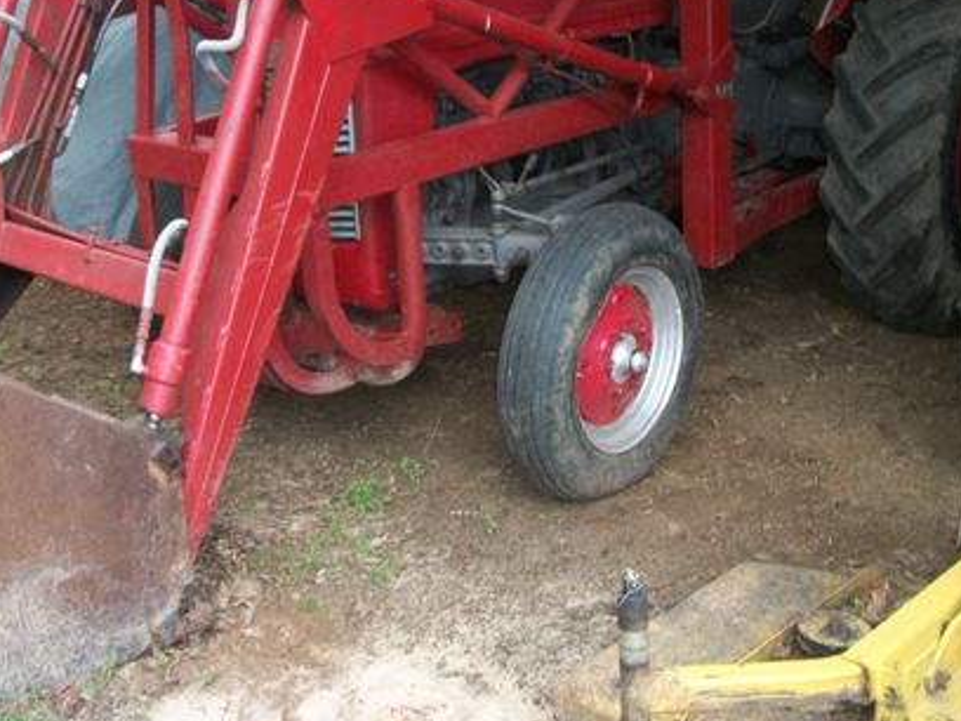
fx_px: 1499
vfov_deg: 26.9
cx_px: 313
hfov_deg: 35.2
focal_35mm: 54
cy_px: 236
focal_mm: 5.7
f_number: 2.9
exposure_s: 1/40
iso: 160
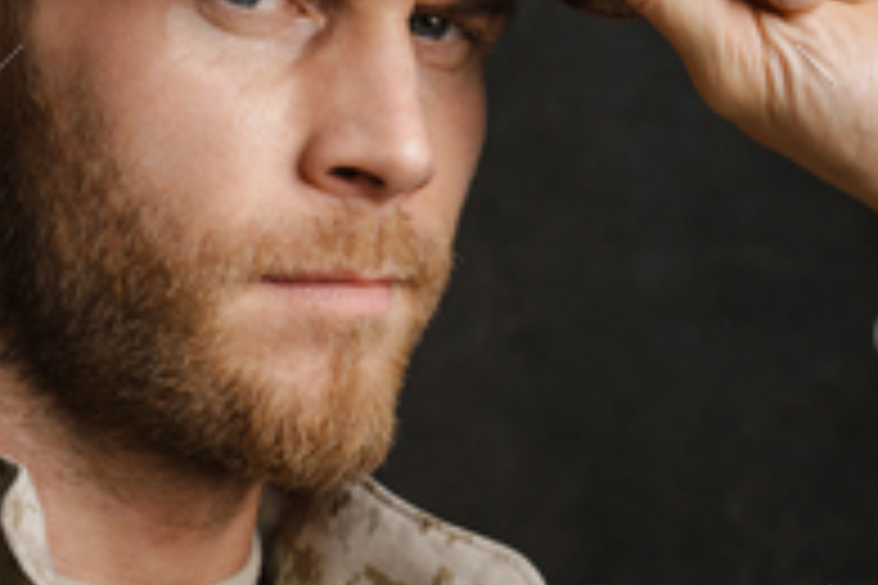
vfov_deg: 7.5
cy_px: 544
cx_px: 387
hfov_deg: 11.3
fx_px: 4438
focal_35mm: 182
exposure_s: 1/160
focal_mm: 60
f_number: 6.3
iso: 200
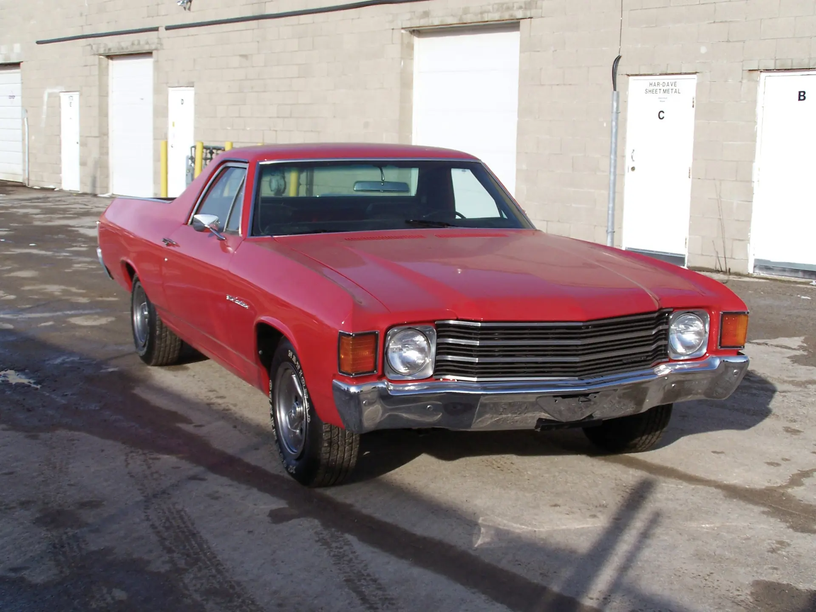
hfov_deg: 32.7
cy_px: 306
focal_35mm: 59
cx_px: 408
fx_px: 1391
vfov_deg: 24.8
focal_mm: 9.8
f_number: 4.5
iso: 80
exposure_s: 1/500
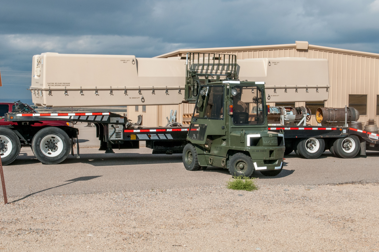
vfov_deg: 23.7
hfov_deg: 35.1
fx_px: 599
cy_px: 126
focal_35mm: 57
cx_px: 190
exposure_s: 1/250
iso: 800
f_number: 22
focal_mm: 38
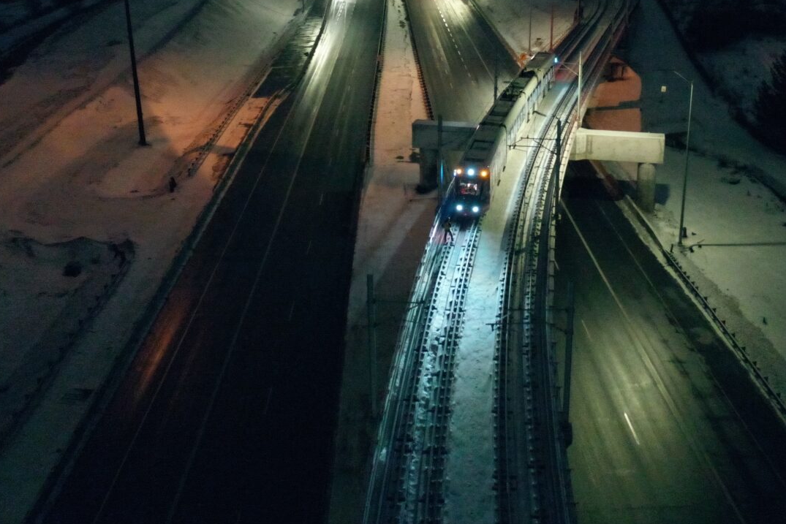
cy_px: 153
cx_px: 483
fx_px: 873
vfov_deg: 33.0
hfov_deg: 48.1
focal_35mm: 40
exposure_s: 1/60
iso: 6400
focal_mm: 10.26
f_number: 2.8
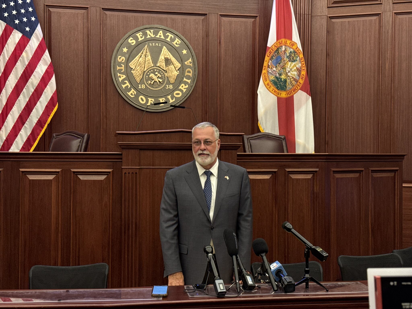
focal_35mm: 48
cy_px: 154
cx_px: 206
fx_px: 571
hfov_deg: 39.7
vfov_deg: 30.3
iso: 200
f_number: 1.78
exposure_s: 1/60
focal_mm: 6.76
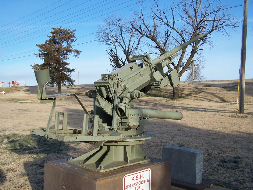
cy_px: 95
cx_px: 126
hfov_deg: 48.9
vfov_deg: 37.8
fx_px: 278
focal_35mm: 38
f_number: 4
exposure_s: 1/500
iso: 80
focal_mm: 6.3
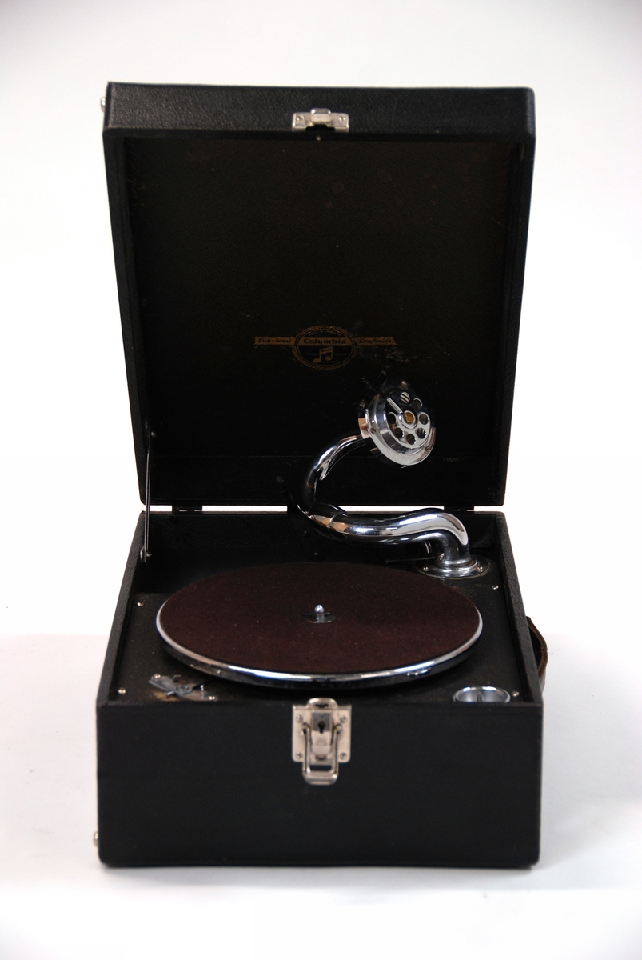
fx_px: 2601
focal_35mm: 98
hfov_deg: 14.1
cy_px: 480
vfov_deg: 20.9
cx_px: 321
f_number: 5
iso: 200
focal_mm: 65
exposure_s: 1/40
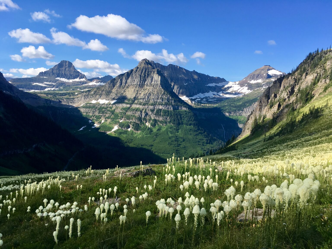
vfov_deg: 48.2
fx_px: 278
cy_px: 124
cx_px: 166
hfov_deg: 61.7
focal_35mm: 29
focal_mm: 4.15
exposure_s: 1/986
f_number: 2.2
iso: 25
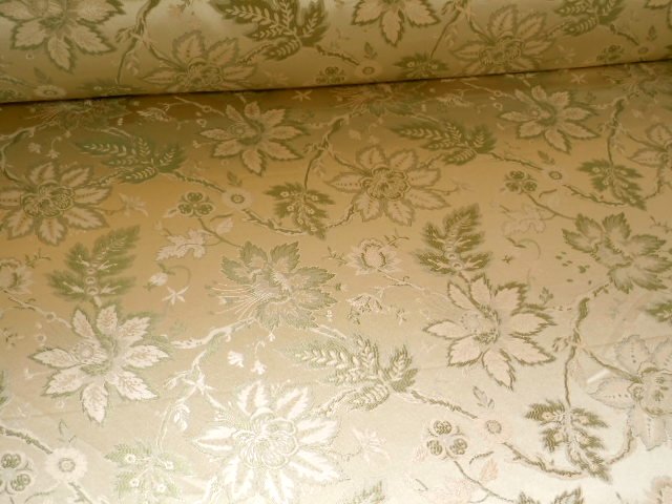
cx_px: 336
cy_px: 252
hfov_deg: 47.9
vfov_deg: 36.8
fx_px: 757
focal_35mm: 39
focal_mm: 6.9
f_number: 4.3
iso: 160
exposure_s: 1/80
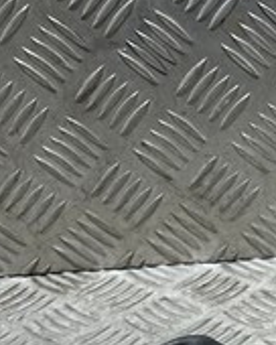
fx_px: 1358
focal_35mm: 133
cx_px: 376
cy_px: 602
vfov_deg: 13.2
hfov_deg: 11.3
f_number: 1.5
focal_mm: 5.7
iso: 64
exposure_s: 1/100
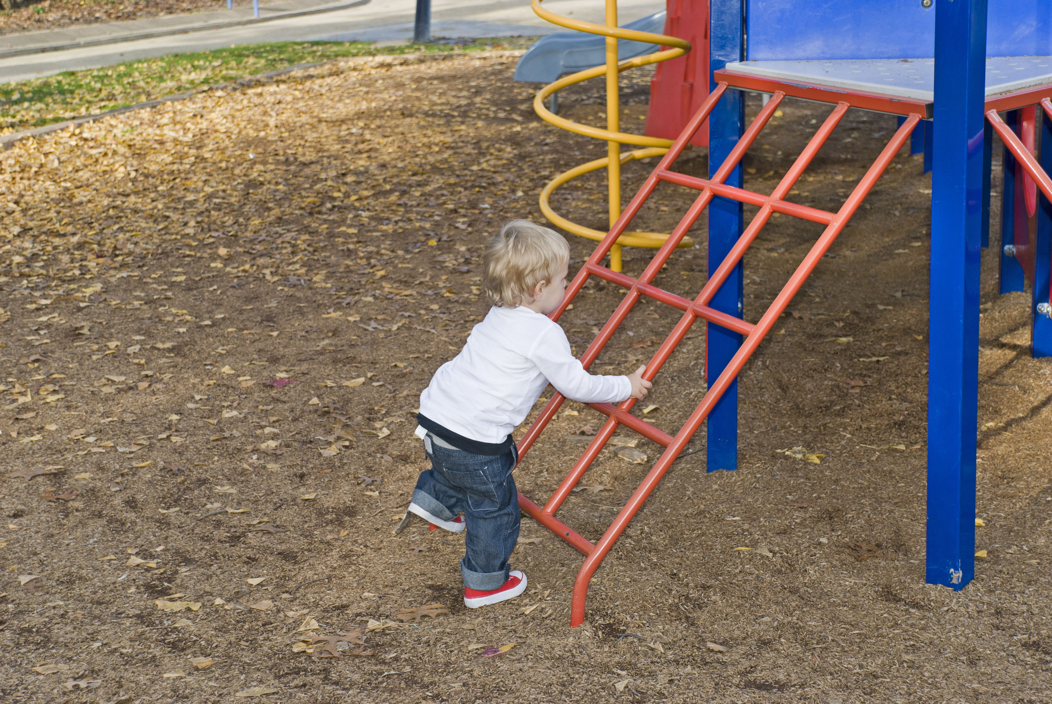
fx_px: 1931
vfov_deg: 20.7
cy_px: 352
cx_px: 526
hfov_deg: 30.5
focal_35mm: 66
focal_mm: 44
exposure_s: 1/200
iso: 125
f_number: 4.8
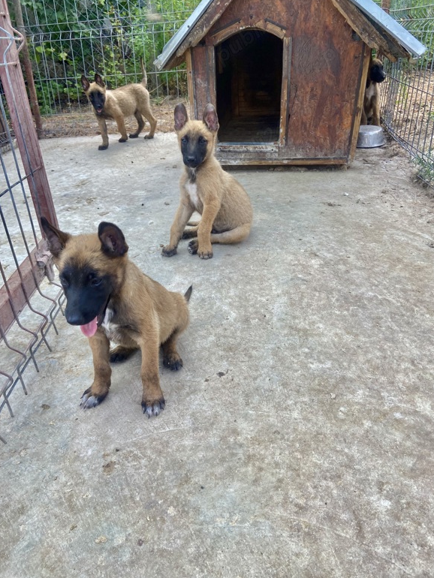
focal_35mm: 27
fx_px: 451
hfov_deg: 51.4
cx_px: 211
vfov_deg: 65.3
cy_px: 281
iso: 32
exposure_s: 1/467
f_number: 1.8
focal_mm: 4.25
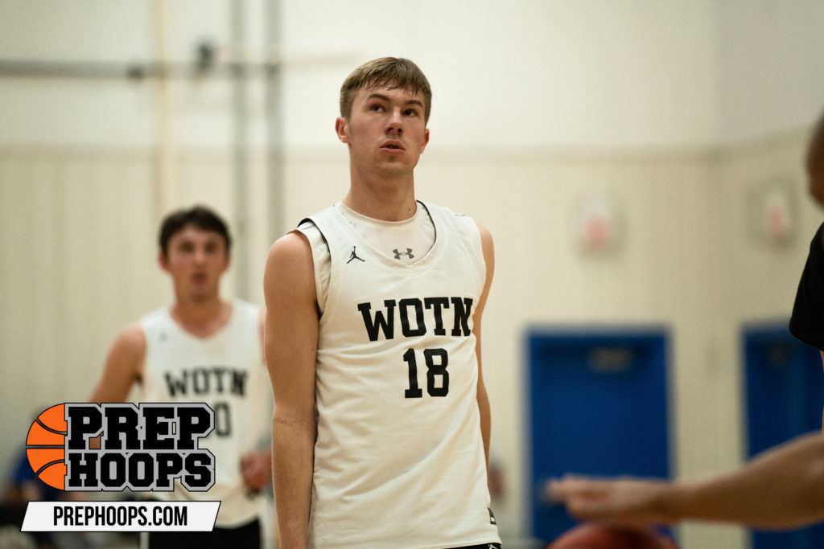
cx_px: 412
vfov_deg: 7.0
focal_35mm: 195
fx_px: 4464
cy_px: 274
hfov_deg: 10.5
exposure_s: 1/640
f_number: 2.8
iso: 3200
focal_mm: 195
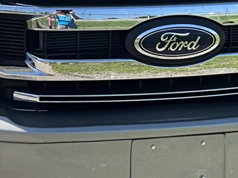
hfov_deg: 14.9
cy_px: -108
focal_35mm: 132
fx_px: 907
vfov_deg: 10.7
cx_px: 114
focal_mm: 3
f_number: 1.8
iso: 25
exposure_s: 1/1279
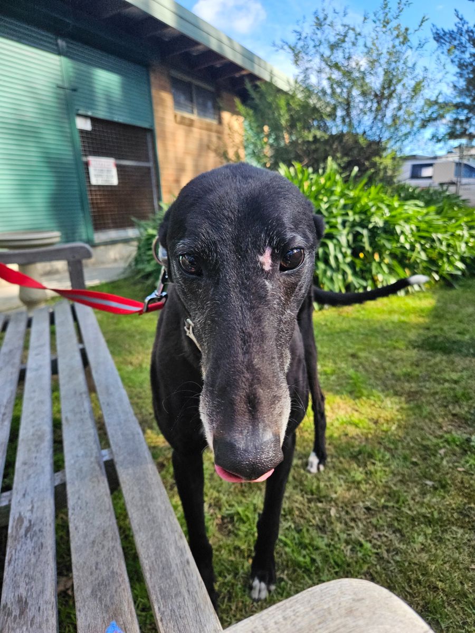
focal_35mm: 23
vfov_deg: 73.9
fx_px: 421
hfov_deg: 58.9
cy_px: 316
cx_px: 238
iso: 50
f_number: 1.8
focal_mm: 5.4
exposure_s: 1/719
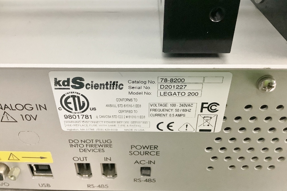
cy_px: 85
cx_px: 142
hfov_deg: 57.2
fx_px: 263
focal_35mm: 33
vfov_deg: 39.9
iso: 400
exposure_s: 1/40
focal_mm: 3.3
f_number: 2.4
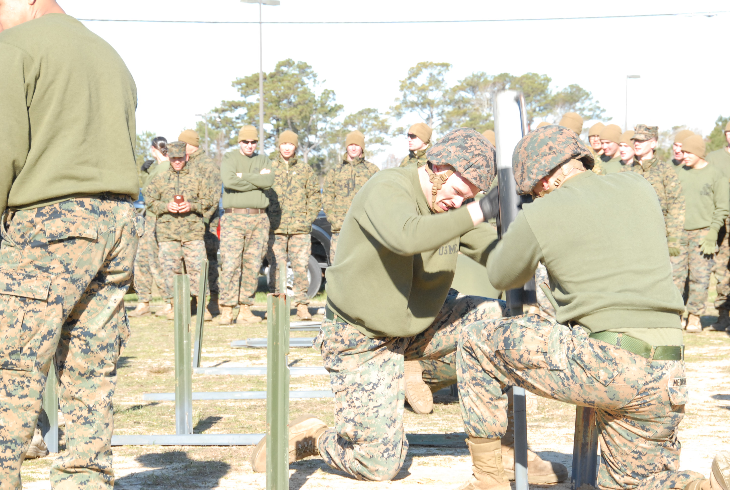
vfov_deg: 11.2
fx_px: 2499
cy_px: 245
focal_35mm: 123
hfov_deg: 16.6
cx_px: 365
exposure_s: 1/160
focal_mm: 82
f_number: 22
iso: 400
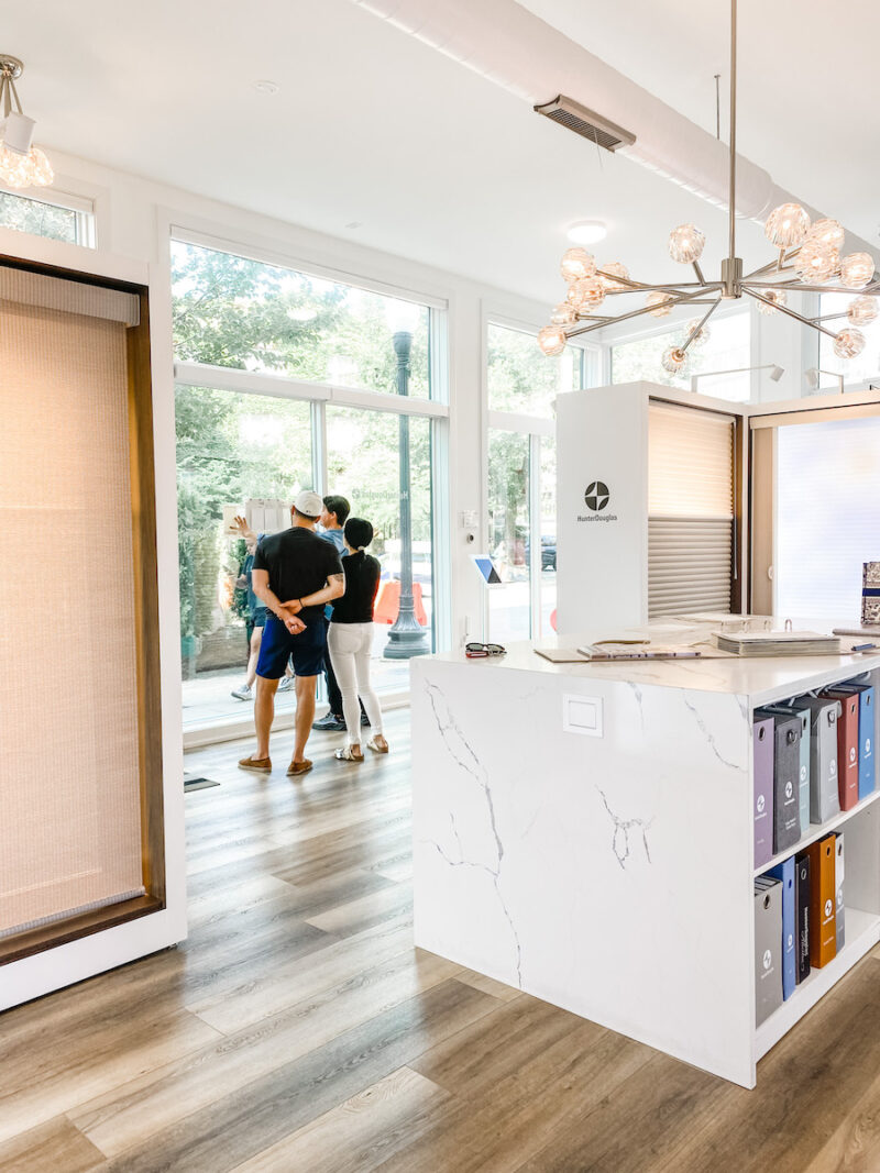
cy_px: 586
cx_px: 440
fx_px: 881
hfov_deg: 53.1
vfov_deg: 67.3
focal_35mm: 26
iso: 32
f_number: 1.8
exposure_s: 1/120
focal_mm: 4.25
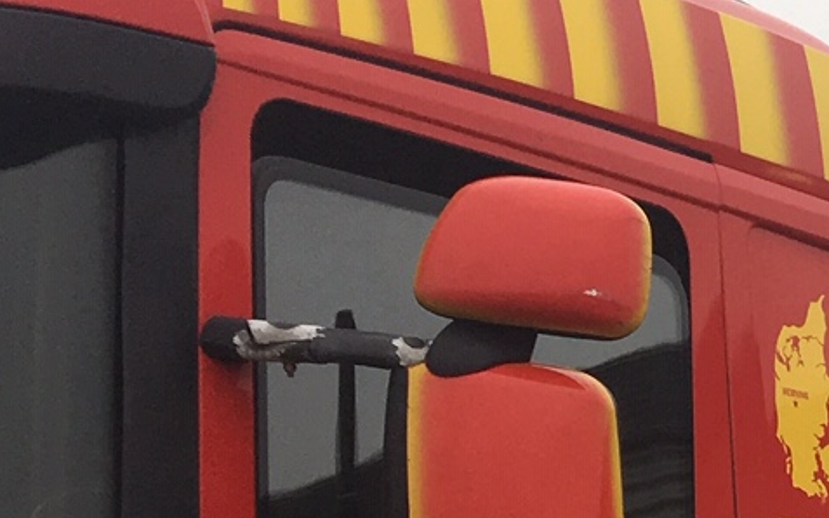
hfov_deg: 14.7
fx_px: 2937
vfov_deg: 9.6
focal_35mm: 130
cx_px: 1338
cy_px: 946
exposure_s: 1/240
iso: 25
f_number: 2.2
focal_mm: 4.15
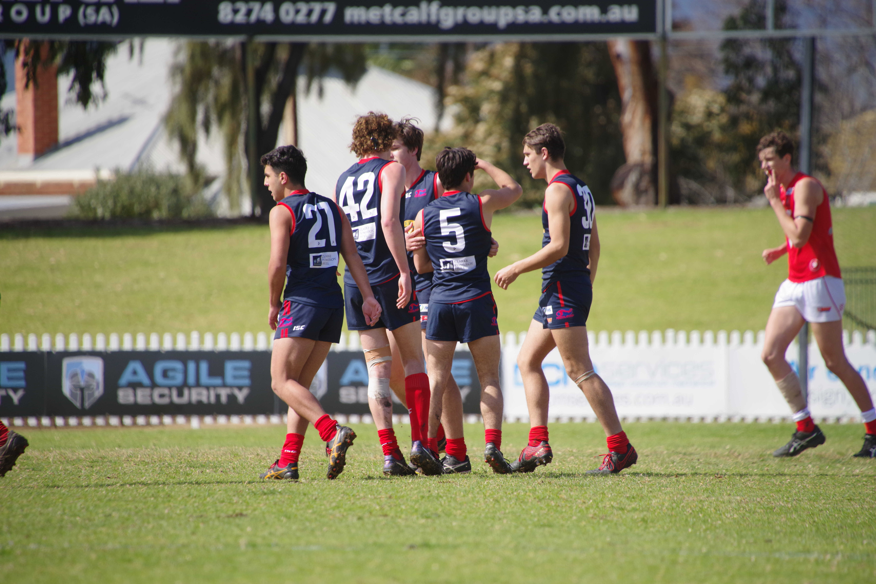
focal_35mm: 500
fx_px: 12170
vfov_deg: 2.8
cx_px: 438
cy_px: 292
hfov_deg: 4.1
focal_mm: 500
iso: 500
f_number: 6.3
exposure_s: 1/1000
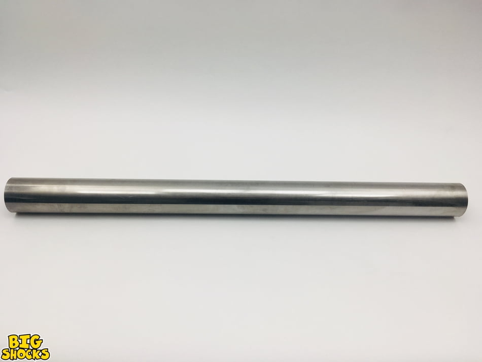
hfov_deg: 61.6
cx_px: 241
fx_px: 404
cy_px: 181
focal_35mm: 29
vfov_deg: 48.2
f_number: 2.2
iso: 25
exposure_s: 1/210
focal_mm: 4.15
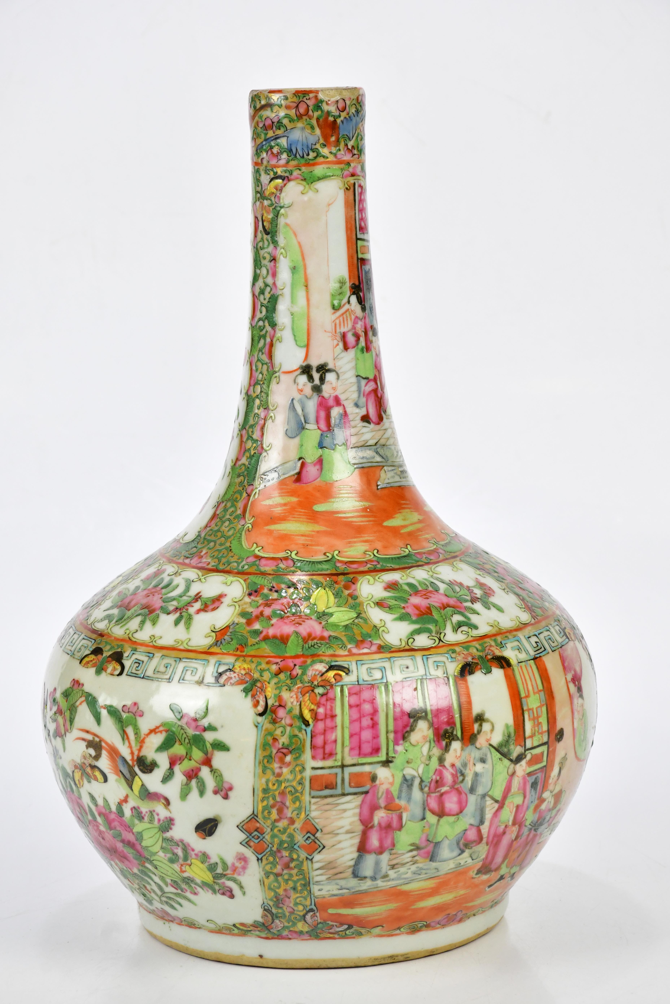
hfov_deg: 13.0
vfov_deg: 19.5
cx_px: 335
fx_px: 2931
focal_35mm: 105
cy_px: 502
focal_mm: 70
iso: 2000
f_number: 10
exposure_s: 1/125
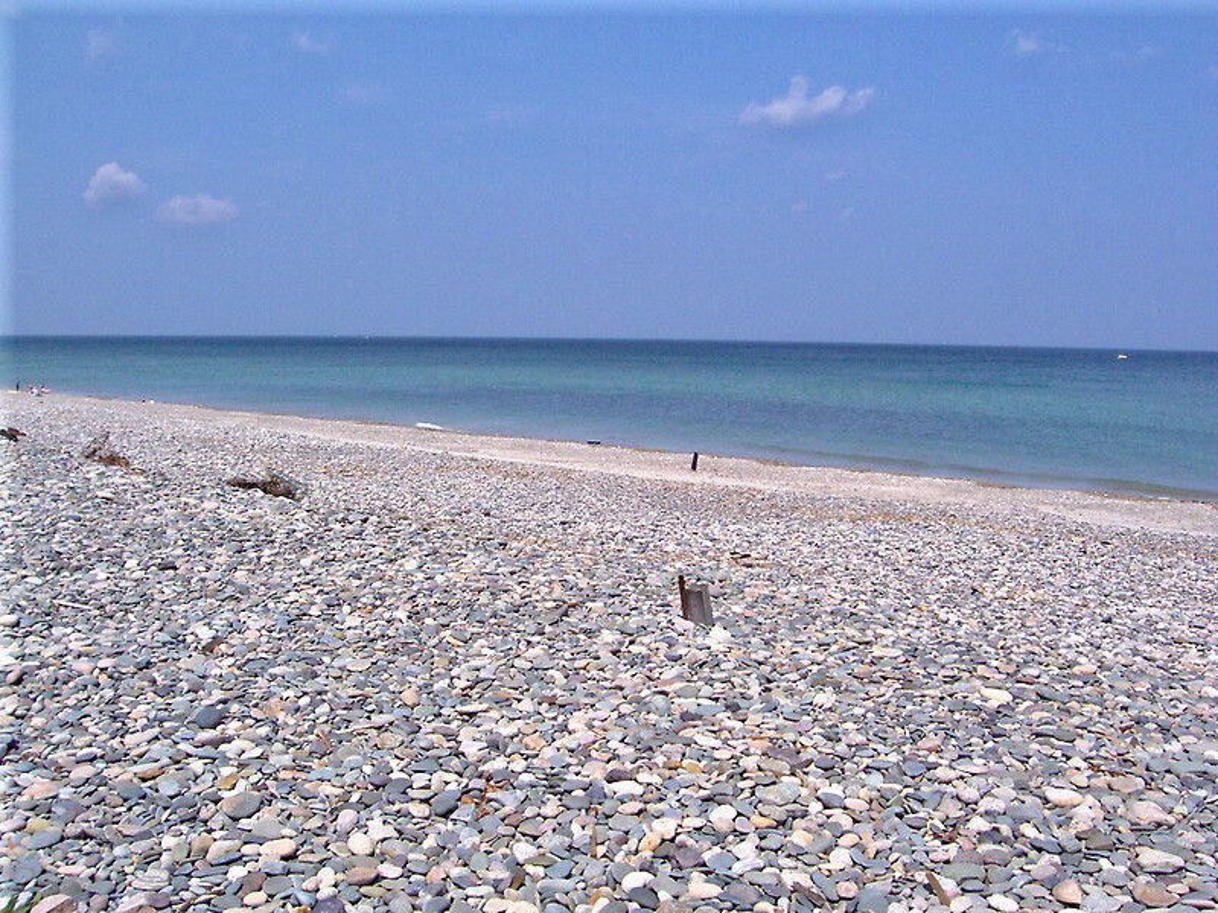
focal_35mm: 34
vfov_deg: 41.8
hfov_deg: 54.0
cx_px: 609
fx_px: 1196
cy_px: 456
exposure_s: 1/1323
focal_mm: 5.6
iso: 80
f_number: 5.1
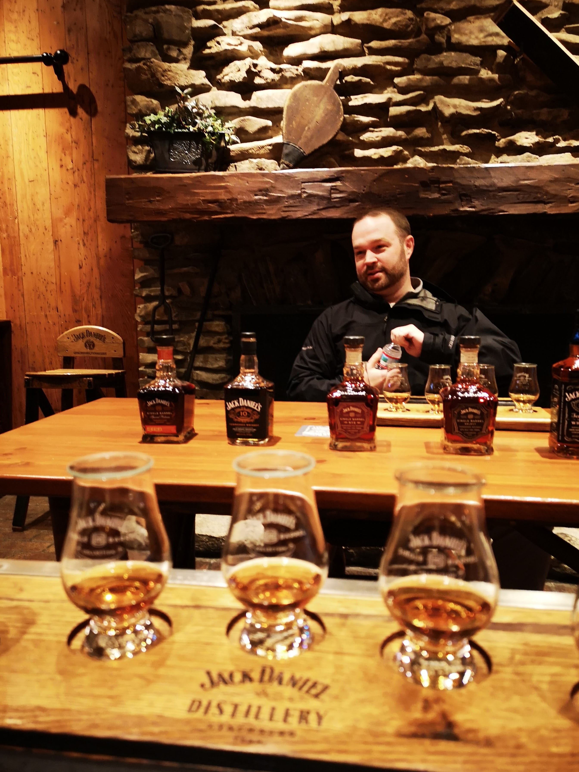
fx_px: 602
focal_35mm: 27
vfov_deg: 65.3
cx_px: 290
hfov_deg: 51.4
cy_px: 386
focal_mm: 5.58
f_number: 1.8
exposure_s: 1/60
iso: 640
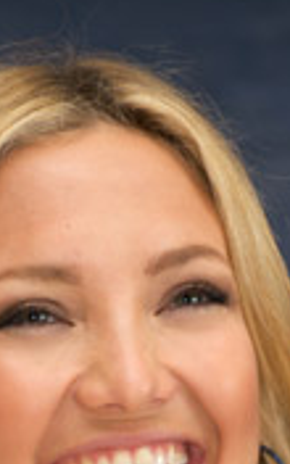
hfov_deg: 3.4
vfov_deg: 5.5
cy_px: 509
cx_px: 152
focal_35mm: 381
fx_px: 4818
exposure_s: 1/60
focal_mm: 165
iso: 400
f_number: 5.6
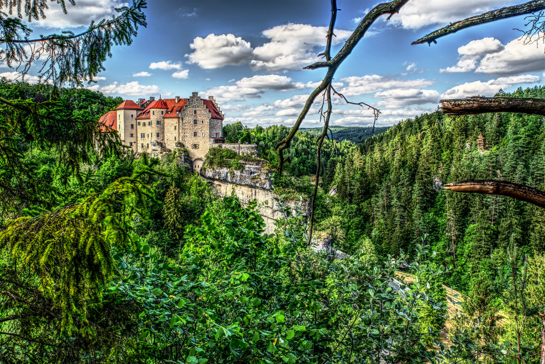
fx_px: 439
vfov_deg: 45.0
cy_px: 182
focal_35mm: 29
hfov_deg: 63.6
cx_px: 272
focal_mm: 29
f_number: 13
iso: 400
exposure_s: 1/40
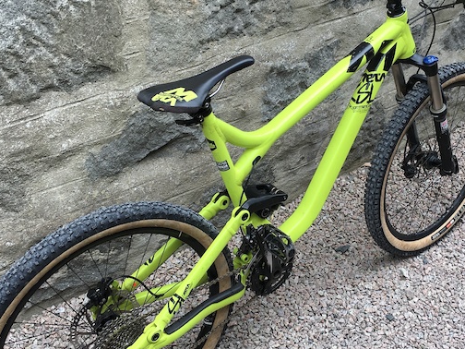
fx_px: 618
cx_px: 276
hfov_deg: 41.1
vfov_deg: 31.5
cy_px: 183
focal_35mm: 46
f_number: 2.2
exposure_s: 1/289
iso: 25
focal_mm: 4.15
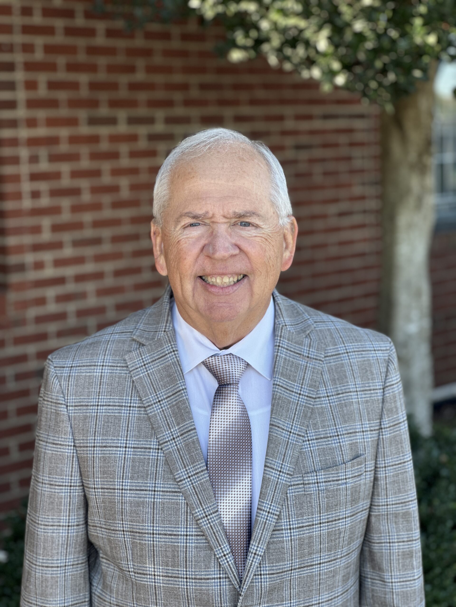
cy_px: 304
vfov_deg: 25.3
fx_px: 1352
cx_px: 228
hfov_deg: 19.1
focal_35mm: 77
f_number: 2.8
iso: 32
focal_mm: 9
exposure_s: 1/121
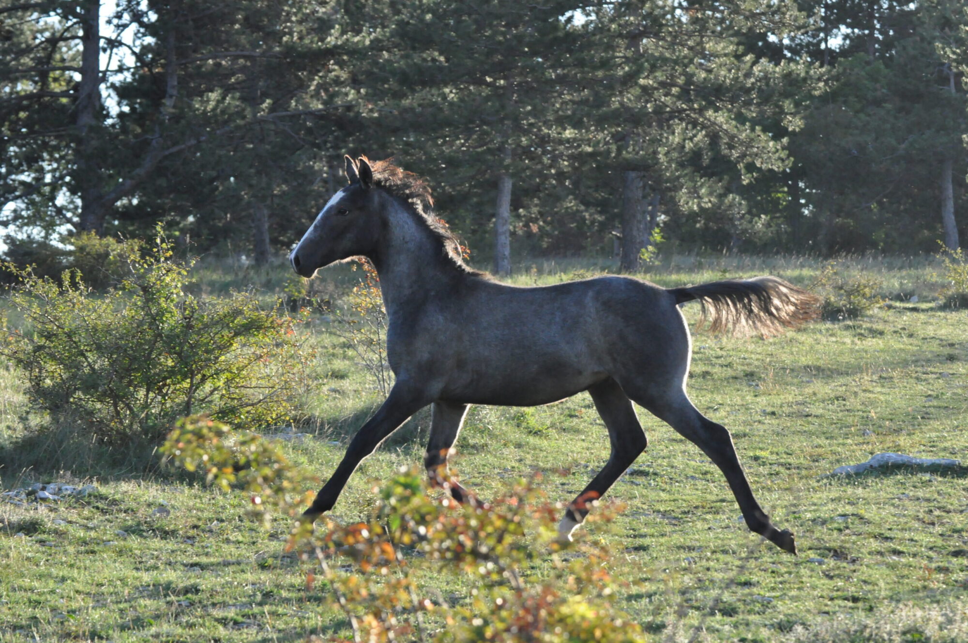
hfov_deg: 12.5
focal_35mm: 165
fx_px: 4431
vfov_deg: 8.3
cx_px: 484
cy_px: 322
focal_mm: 110
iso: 1600
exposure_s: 1/1000
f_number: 8
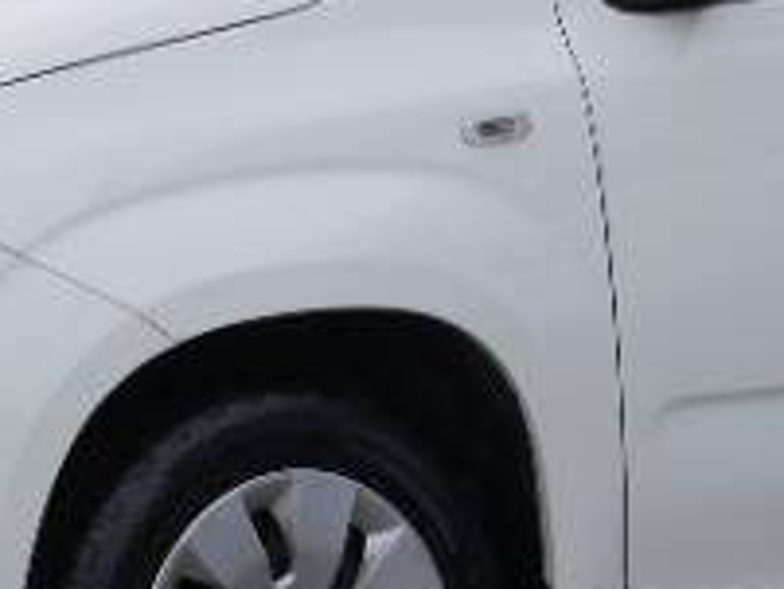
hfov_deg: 5.8
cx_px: 566
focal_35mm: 340
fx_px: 7705
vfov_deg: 4.4
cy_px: 179
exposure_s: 1/160
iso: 200
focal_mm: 32
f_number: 7.1
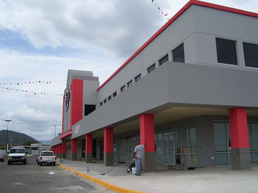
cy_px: 96
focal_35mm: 37
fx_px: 276
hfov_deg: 50.1
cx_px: 129
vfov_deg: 38.7
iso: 80
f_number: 4.8
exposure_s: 1/750
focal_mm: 6
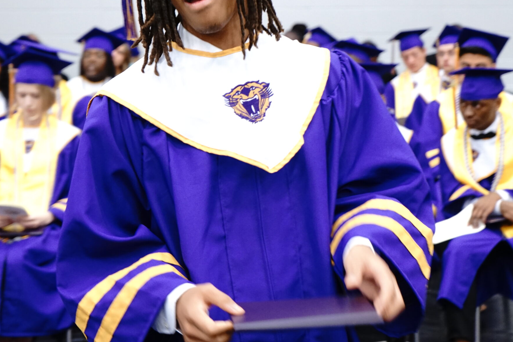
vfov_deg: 13.4
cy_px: 98
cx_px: 274
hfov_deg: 20.0
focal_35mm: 102
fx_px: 1453
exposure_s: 1/80
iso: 2500
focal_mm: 70
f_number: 5.6
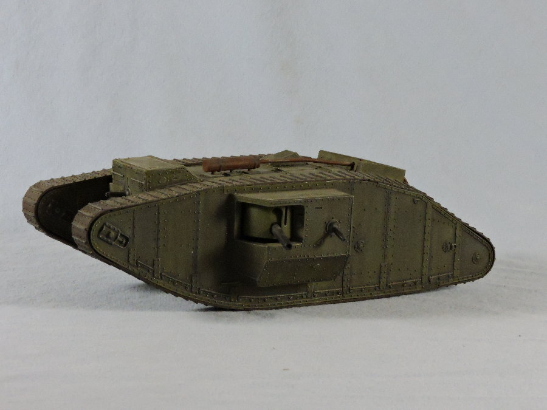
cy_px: 205
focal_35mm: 105
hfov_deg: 18.7
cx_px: 274
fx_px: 1659
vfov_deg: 14.1
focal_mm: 18.8
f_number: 6.7
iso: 1600
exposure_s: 1/25
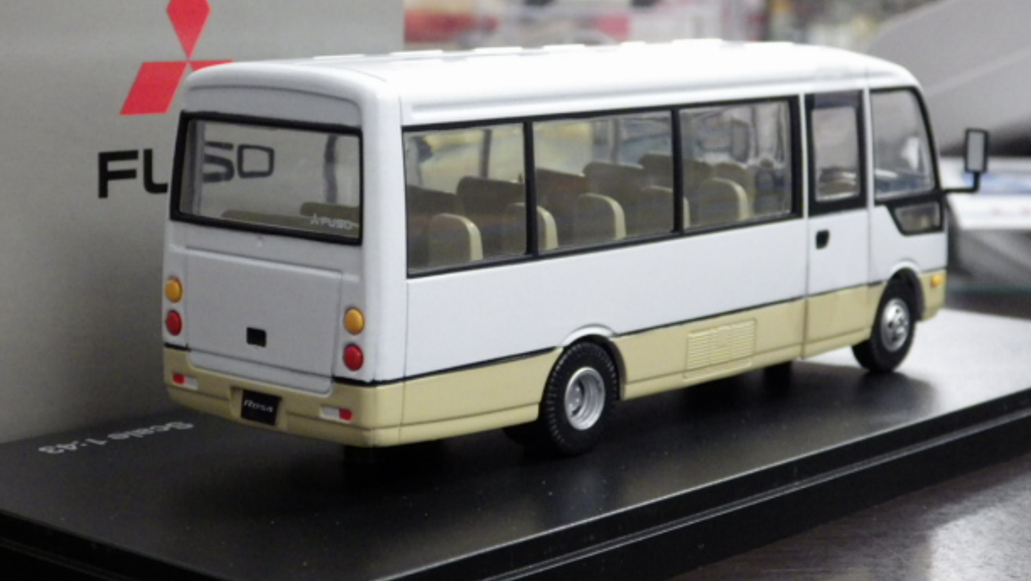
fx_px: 2215
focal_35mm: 81
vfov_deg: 14.9
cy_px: 230
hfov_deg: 26.2
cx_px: 511
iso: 800
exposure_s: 1/40
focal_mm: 12.8
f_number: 4.2
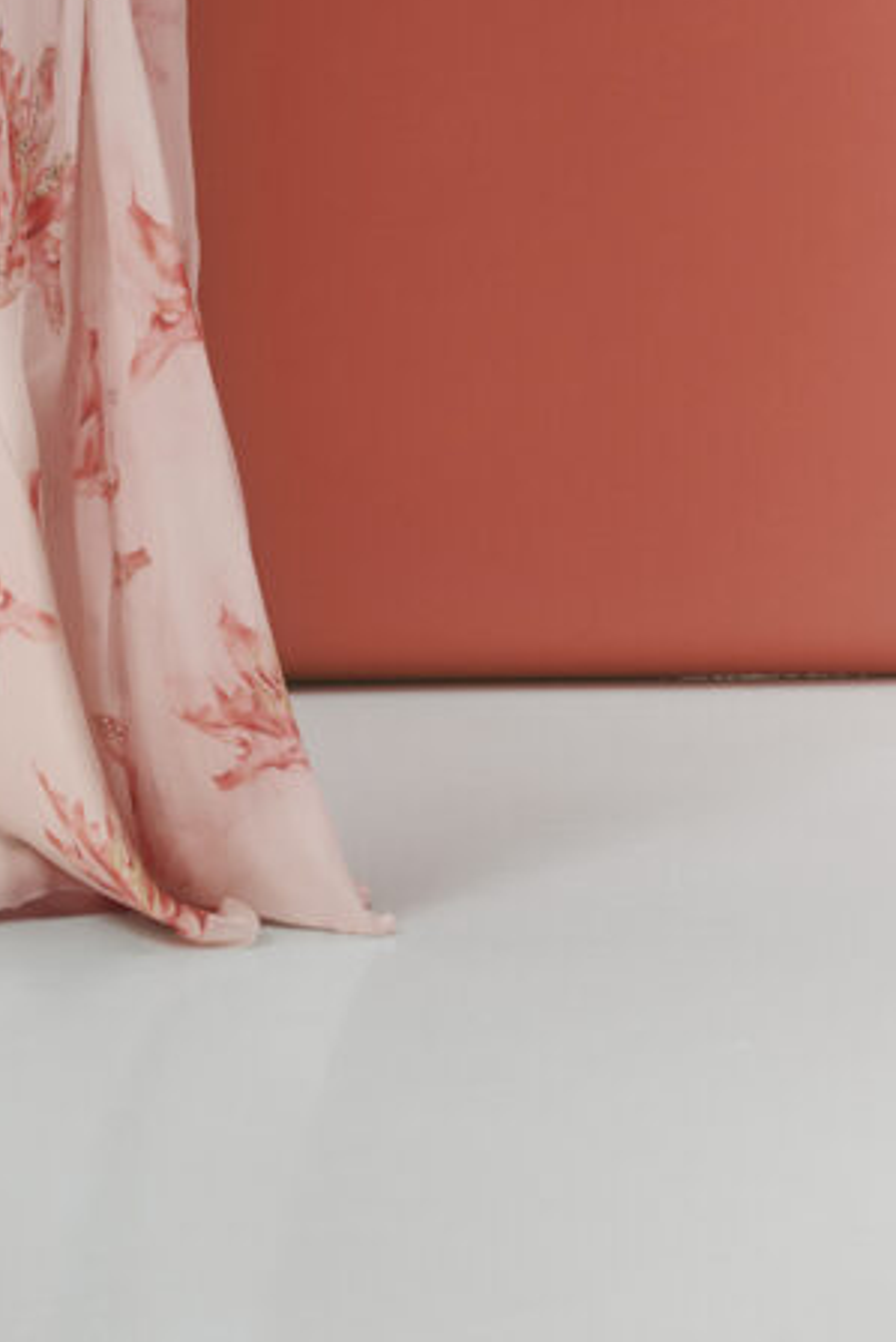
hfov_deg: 7.6
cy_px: -336
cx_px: -204
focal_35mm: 180
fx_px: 6714
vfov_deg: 11.2
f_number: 4.5
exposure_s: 1/400
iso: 200
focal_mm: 70
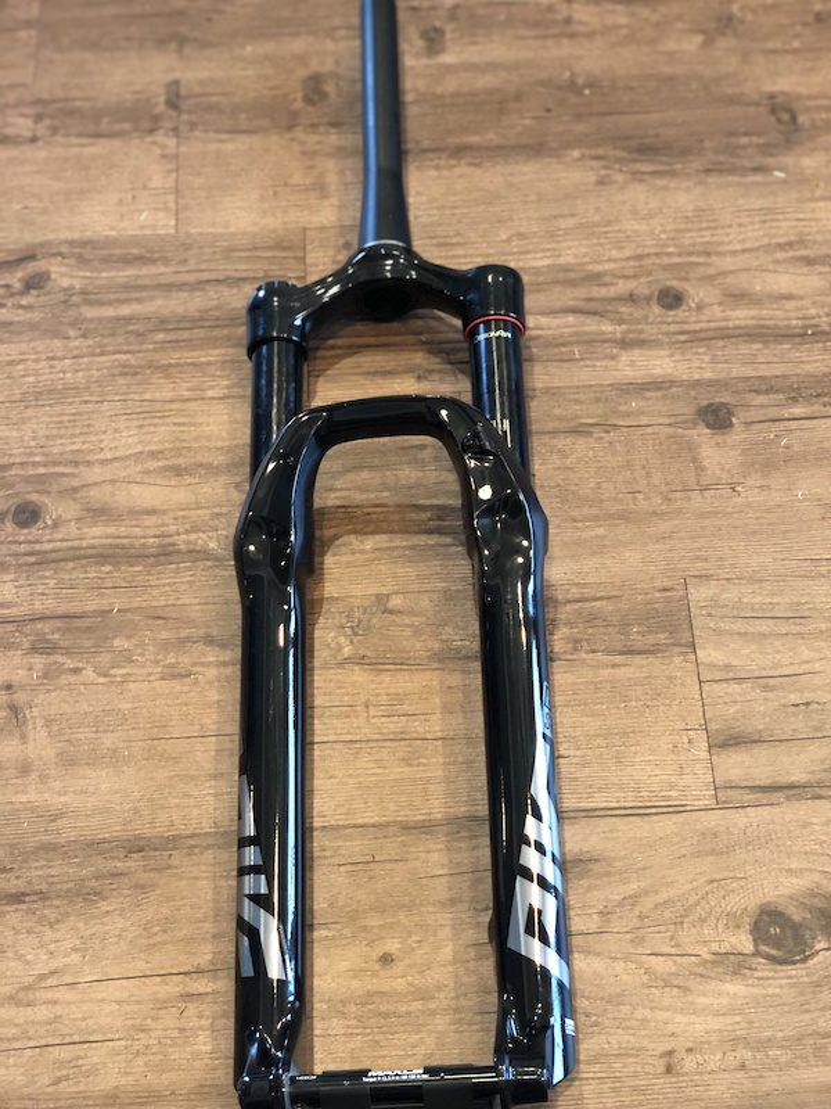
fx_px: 1664
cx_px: 416
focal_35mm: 52
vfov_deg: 36.8
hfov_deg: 28.0
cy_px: 554
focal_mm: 6
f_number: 2.4
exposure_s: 1/9
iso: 160
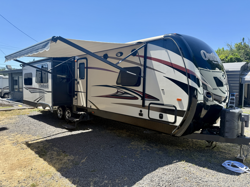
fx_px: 173
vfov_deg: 56.8
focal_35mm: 24
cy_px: 94
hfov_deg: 71.6
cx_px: 125
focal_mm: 6.76
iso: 80
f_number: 1.78
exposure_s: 1/1949
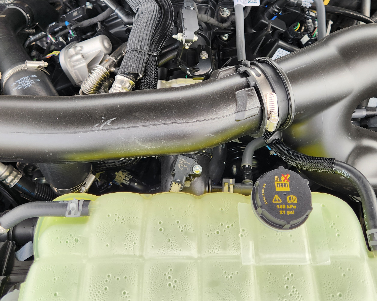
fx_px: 402
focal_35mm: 36
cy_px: 90
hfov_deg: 50.3
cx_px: 190
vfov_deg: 40.4
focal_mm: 5.4
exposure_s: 1/180
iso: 25
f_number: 1.8
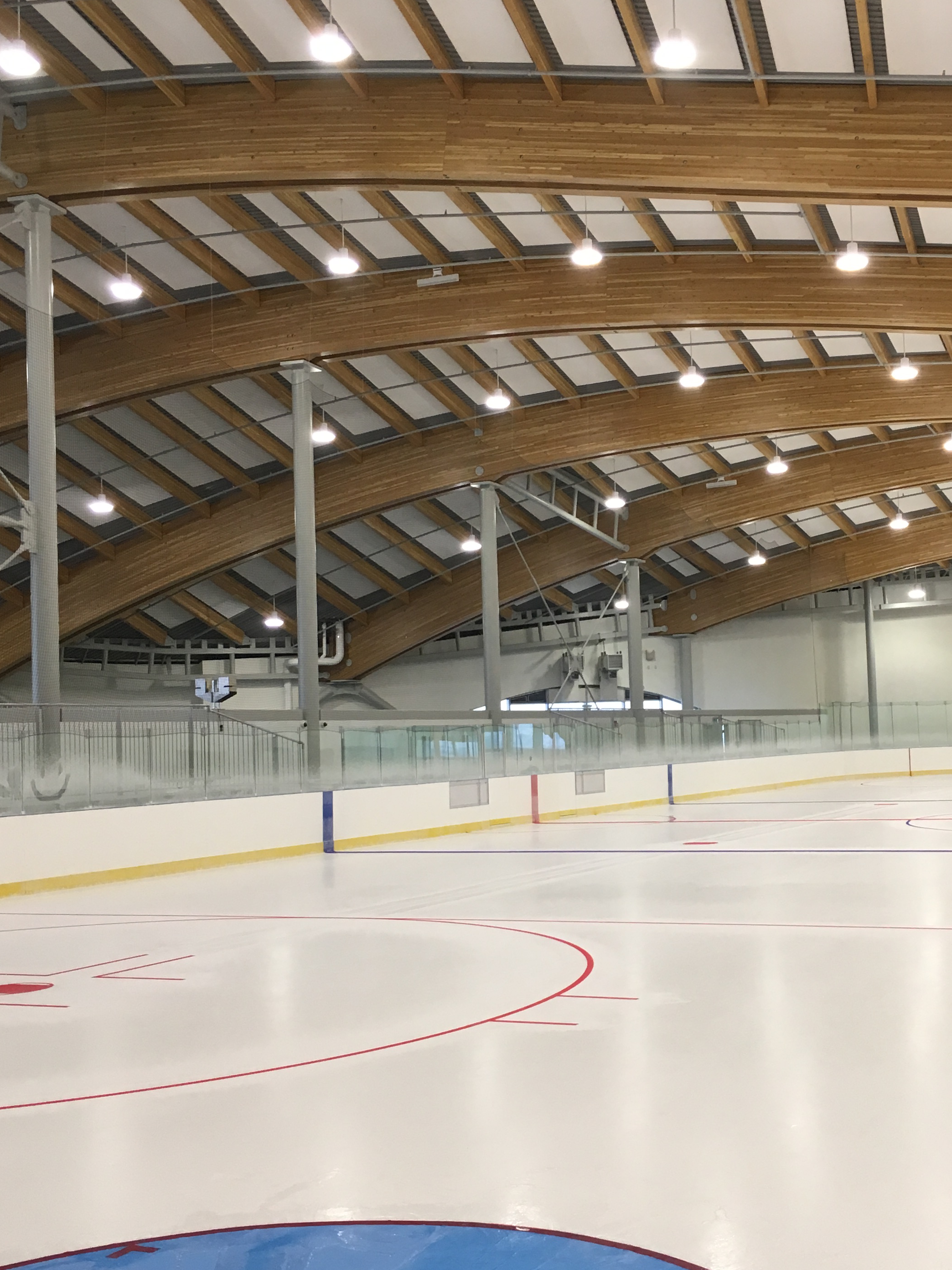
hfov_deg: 34.1
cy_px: 651
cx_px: 621
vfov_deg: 44.8
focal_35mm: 42
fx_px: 1540
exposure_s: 1/30
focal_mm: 4.15
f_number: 2.2
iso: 32
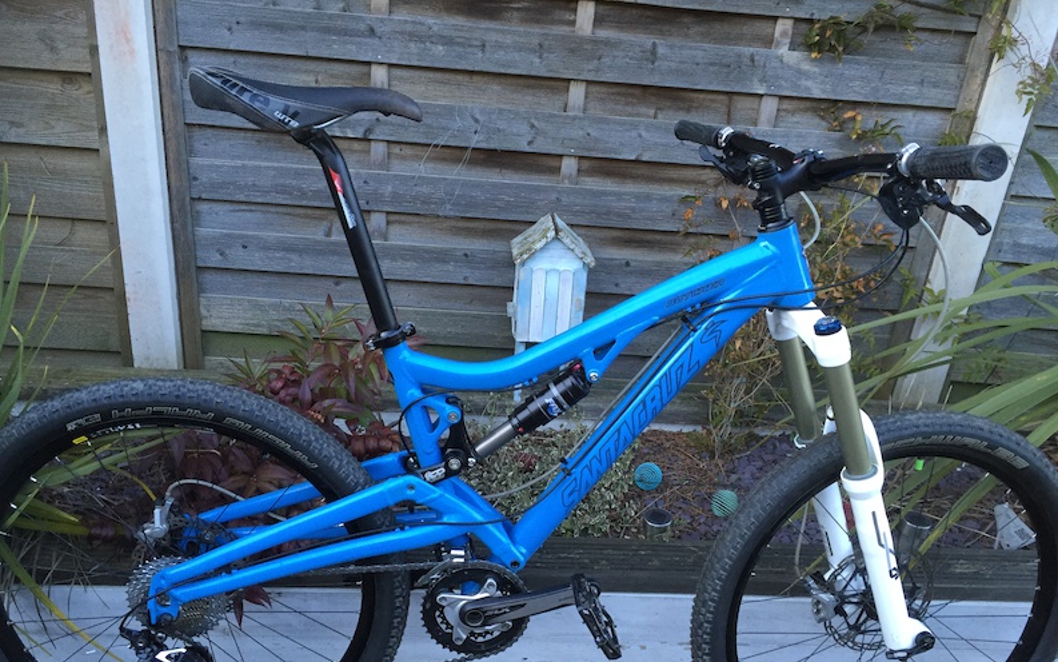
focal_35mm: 31
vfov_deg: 40.5
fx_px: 894
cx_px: 528
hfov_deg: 61.2
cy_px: 391
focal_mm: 4.15
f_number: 2.2
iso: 80
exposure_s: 1/33
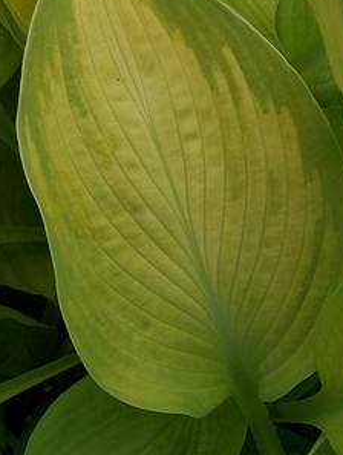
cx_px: 202
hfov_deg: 28.6
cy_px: 209
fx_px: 671
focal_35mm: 51
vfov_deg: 37.4
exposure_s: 1/1000
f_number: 4
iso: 80
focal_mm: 6.3
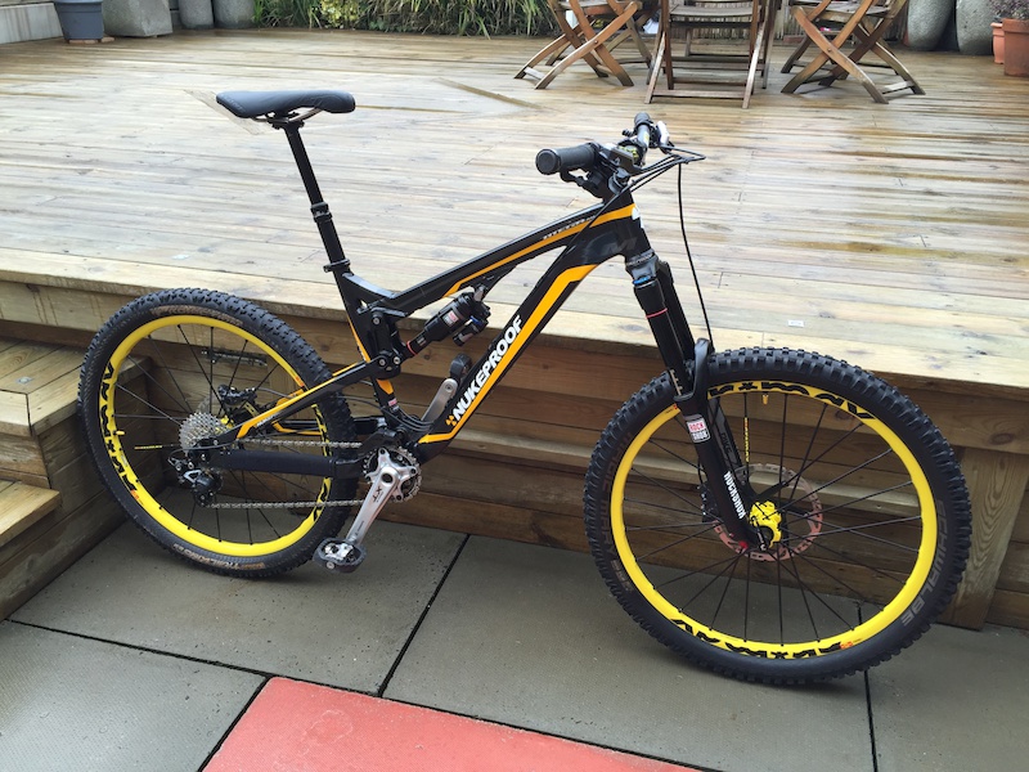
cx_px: 514
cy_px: 386
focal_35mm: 29
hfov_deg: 61.7
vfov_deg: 48.2
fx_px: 862
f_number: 2.2
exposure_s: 1/204
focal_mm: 4.15
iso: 32
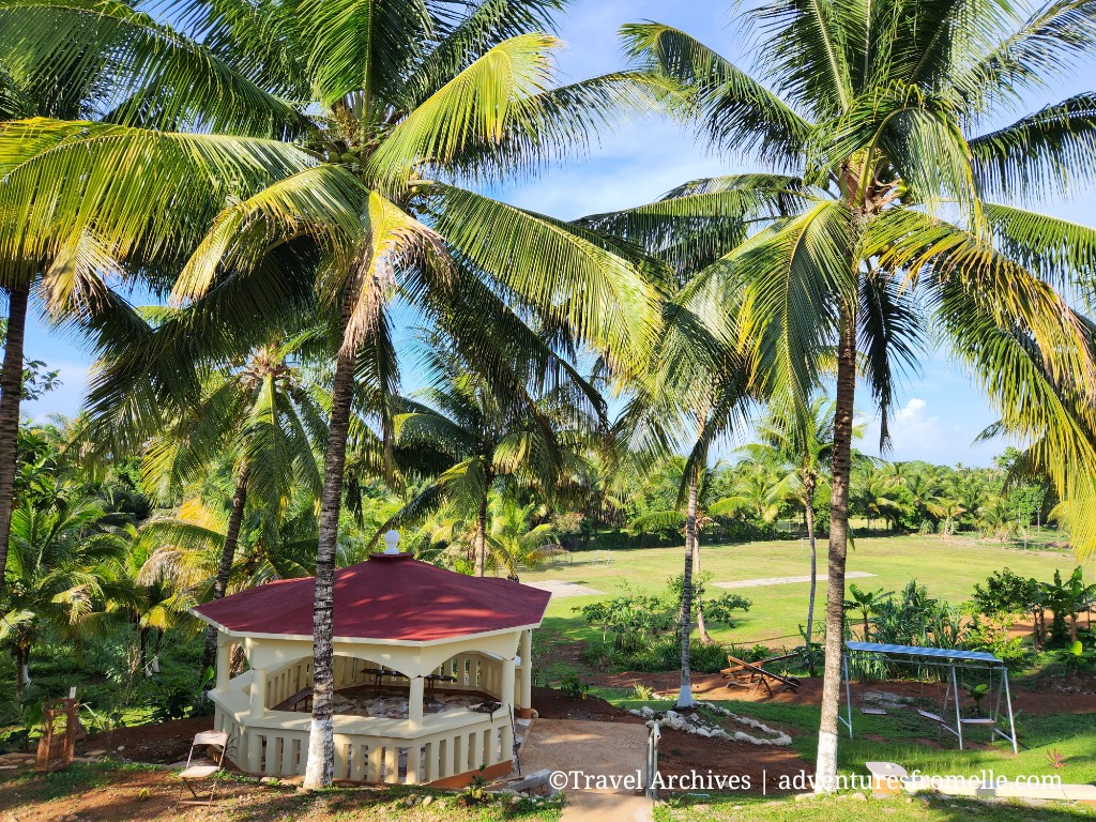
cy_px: 411
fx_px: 728
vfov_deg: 58.9
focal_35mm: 23
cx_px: 548
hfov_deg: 73.9
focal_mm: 5.4
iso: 20
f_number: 1.8
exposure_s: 1/767
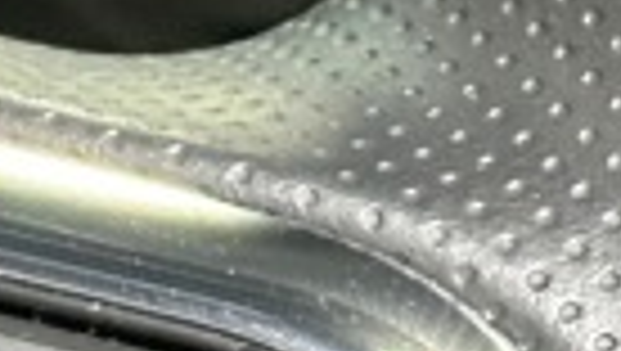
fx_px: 6396
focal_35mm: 388
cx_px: -284
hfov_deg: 5.5
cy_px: 634
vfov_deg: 3.1
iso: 400
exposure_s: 1/30
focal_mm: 6.86
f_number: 1.78
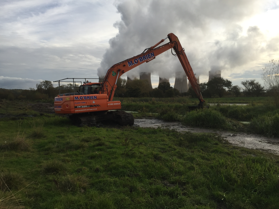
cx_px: 140
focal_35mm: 29
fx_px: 234
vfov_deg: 48.2
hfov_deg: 61.7
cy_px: 104
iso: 32
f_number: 2.2
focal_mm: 4.15
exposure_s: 1/824
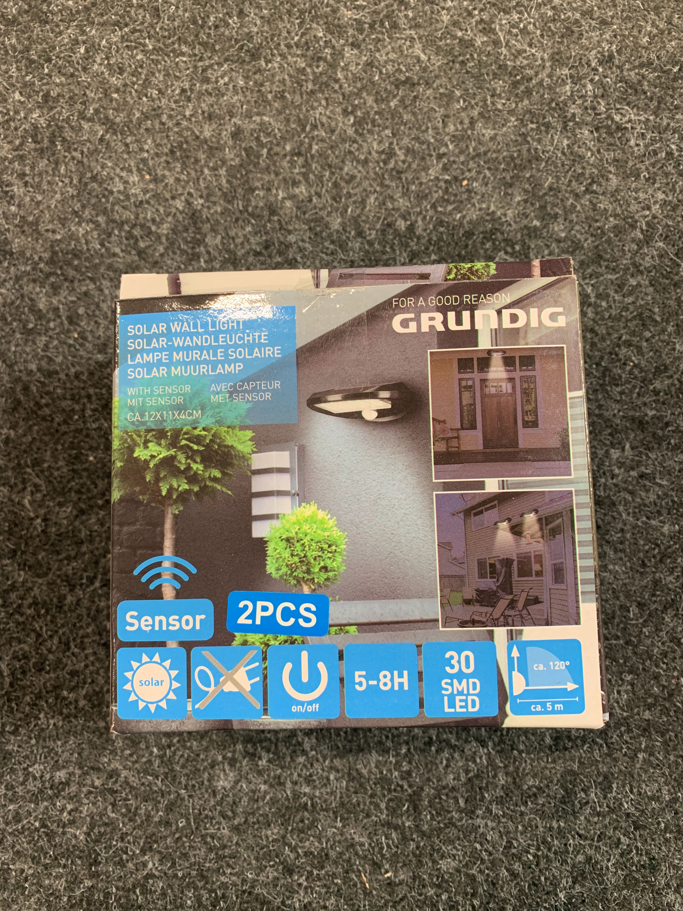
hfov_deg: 53.1
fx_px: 684
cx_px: 342
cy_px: 456
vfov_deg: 67.3
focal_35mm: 26
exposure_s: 1/50
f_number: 1.8
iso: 100
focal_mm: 4.25
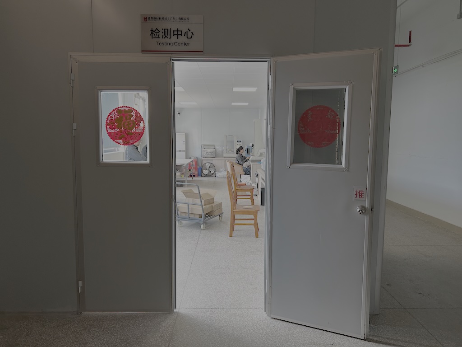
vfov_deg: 53.1
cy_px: 174
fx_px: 347
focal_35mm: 26
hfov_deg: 67.3
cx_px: 231
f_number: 1.5
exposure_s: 1/50
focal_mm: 5.7
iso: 80
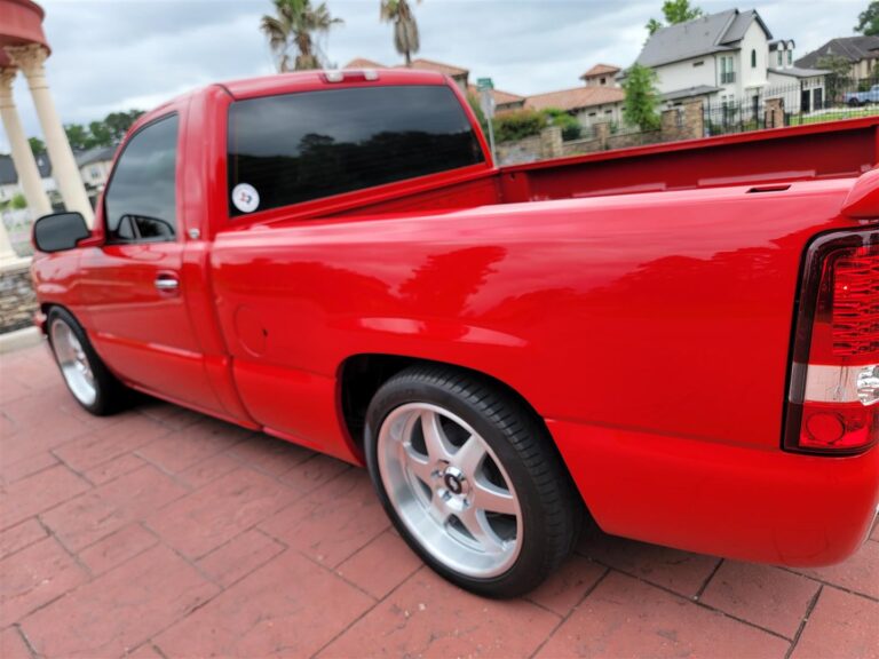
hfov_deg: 71.6
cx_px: 440
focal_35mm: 24
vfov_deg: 56.8
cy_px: 330
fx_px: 609
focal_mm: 6.7
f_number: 1.8
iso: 16
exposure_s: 1/398
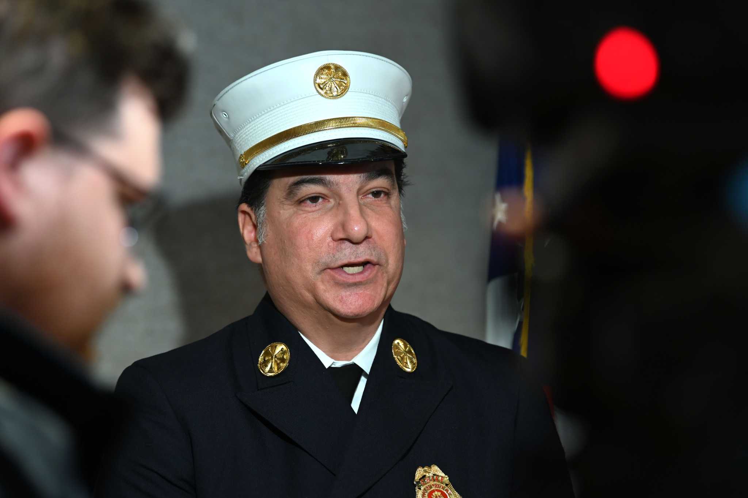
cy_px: 249
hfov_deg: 16.8
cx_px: 374
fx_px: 2533
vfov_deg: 11.2
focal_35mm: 122
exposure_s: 1/125
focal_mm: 122
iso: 1600
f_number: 3.5
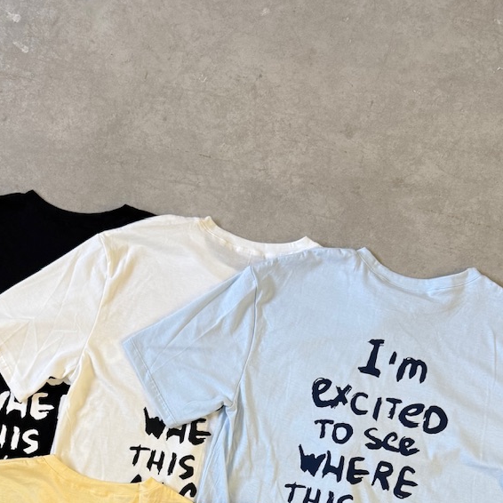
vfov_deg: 31.8
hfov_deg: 35.2
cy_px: 536
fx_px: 789
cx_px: 204
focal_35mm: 48
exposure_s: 1/86
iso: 200
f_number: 1.78
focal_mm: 6.76
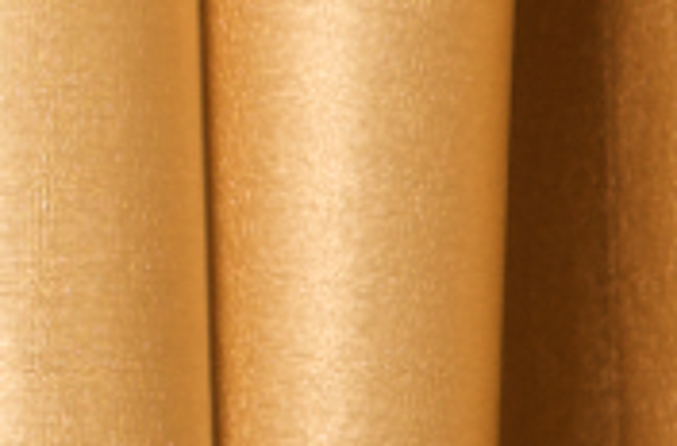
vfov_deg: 2.0
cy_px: -256
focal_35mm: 691
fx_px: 12943
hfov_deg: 3.0
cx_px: 4
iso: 400
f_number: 10
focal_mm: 135
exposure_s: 1/800
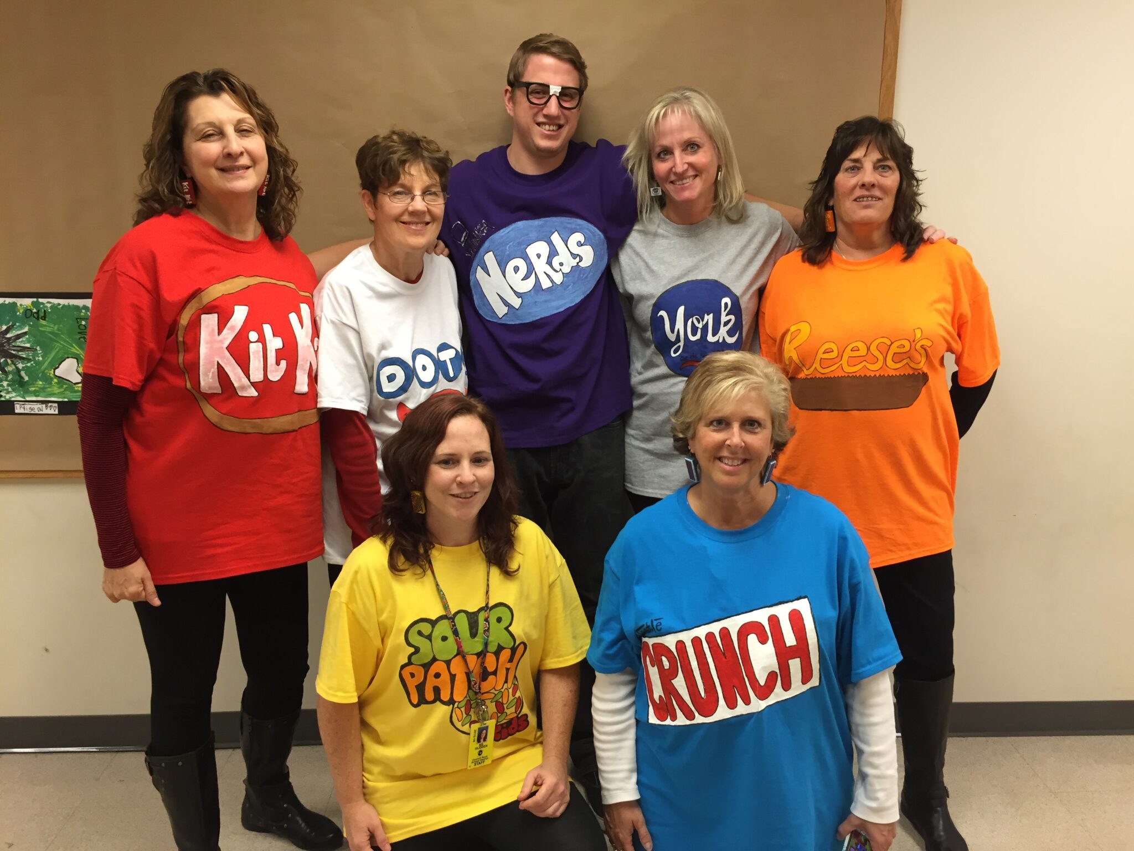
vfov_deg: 48.2
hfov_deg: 61.7
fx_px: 950
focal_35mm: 29
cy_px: 426
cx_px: 567
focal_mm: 4.15
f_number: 2.2
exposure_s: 1/30
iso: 80
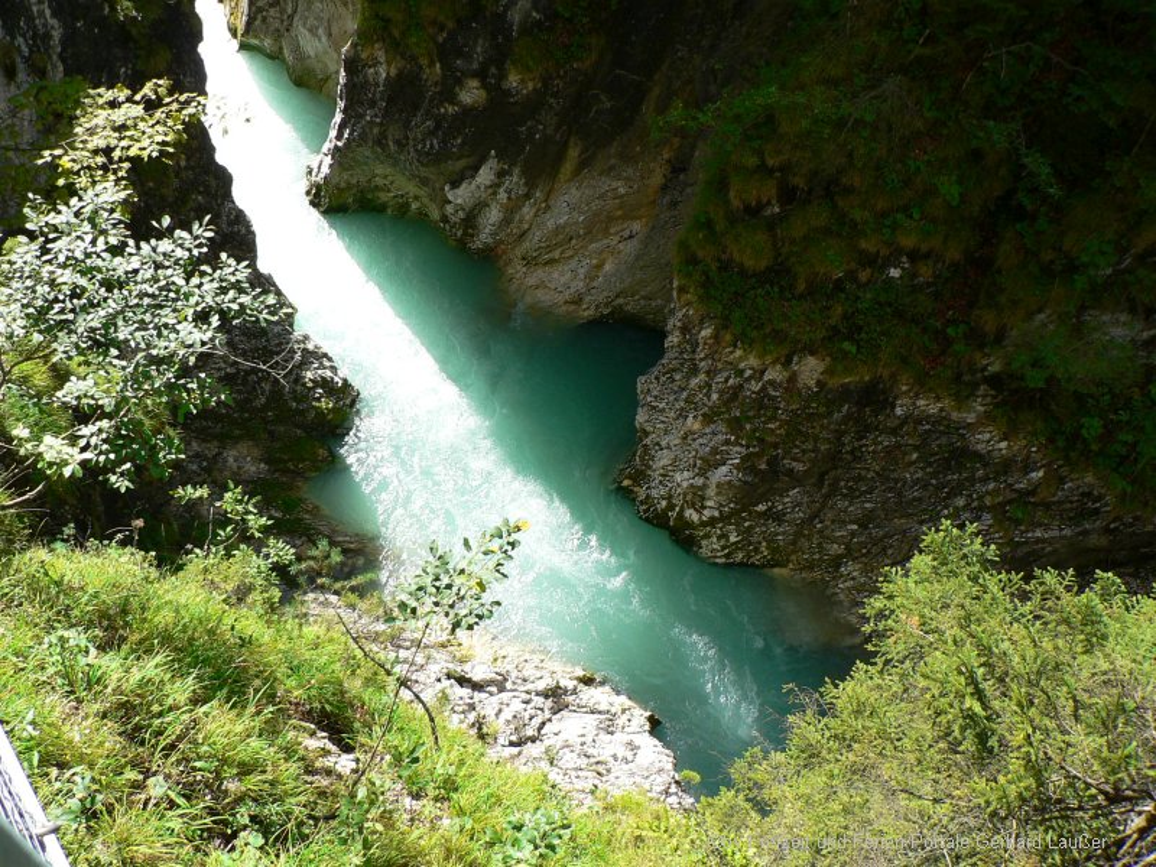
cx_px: 578
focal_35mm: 35
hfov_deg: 52.6
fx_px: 1169
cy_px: 434
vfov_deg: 40.7
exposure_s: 1/200
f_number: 4
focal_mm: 6
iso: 64
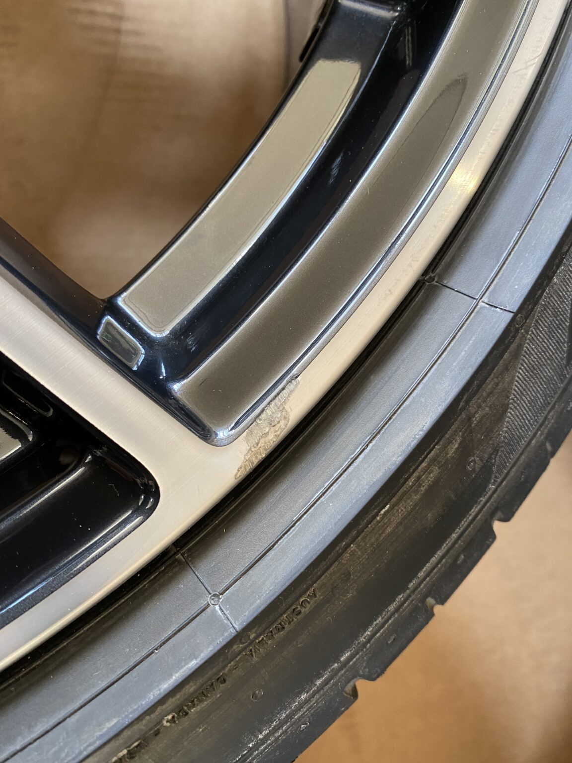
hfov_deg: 53.1
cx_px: 286
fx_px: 573
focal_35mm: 26
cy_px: 382
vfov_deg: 67.3
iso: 200
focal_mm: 4.25
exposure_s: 1/50
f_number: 1.8
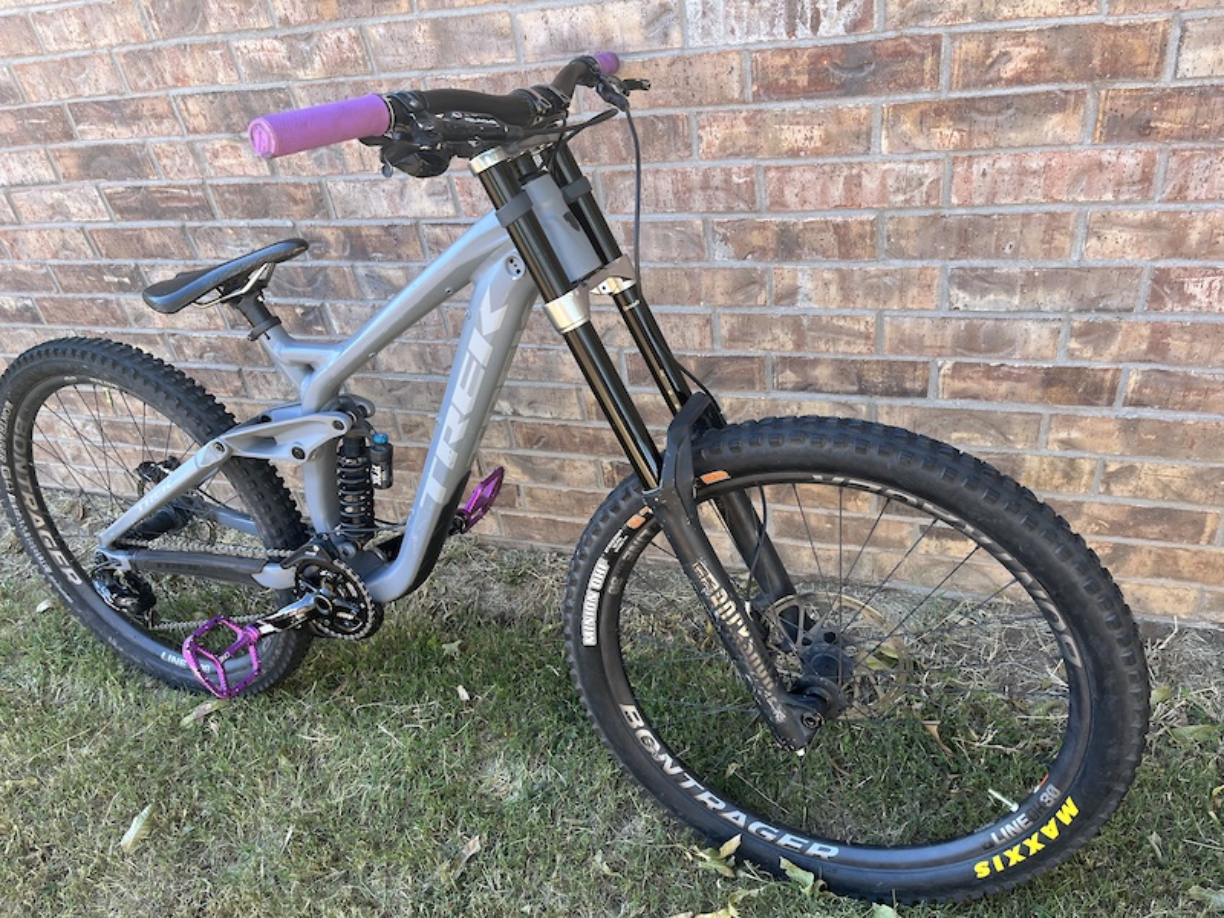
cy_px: 459
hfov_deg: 67.3
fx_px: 919
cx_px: 612
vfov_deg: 53.1
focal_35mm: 26
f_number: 1.6
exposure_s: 1/121
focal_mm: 5.1
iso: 40
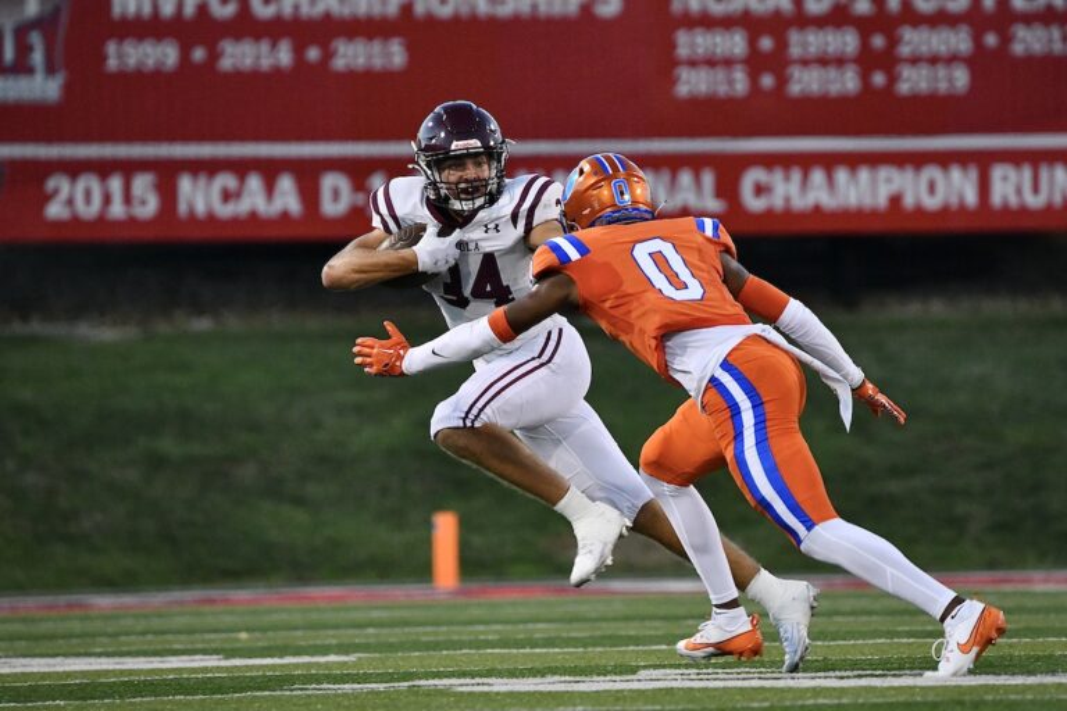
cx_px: 534
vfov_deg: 3.3
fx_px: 12447
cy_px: 356
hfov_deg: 4.9
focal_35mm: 420
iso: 6400
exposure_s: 1/1000
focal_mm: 420
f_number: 6
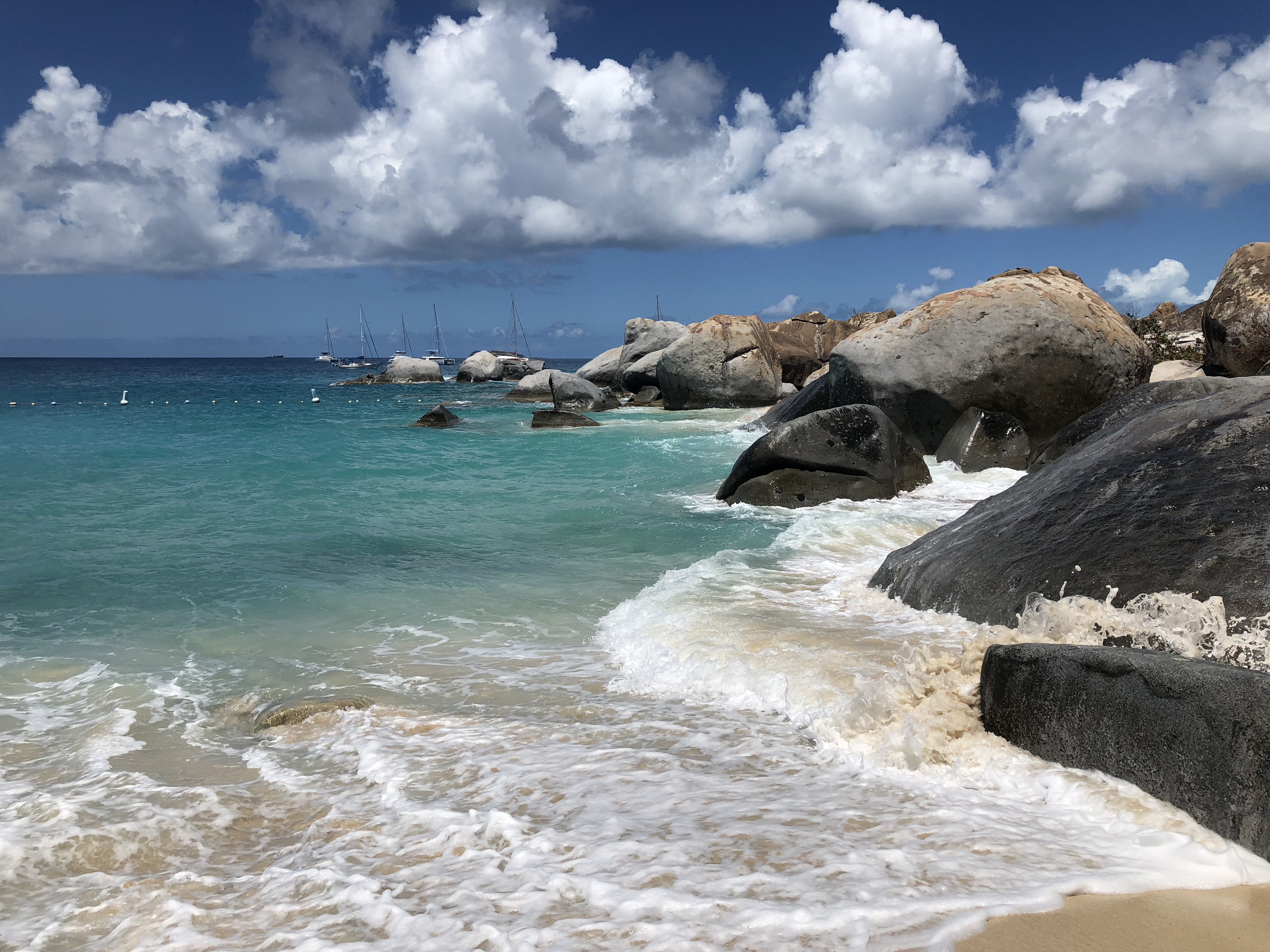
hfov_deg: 63.4
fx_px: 1027
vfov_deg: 49.7
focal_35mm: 28
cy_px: 476
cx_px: 635
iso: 25
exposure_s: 1/6024
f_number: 1.8
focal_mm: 4
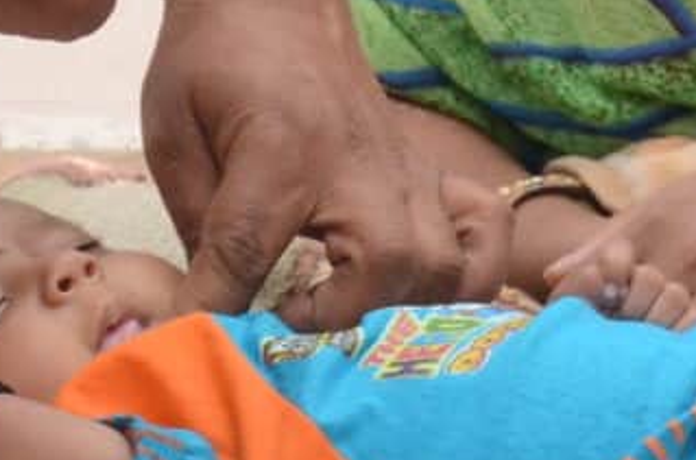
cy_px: -375
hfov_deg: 6.7
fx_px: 5940
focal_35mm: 308
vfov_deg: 4.4
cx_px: 72
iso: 640
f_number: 8
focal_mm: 32
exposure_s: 1/160
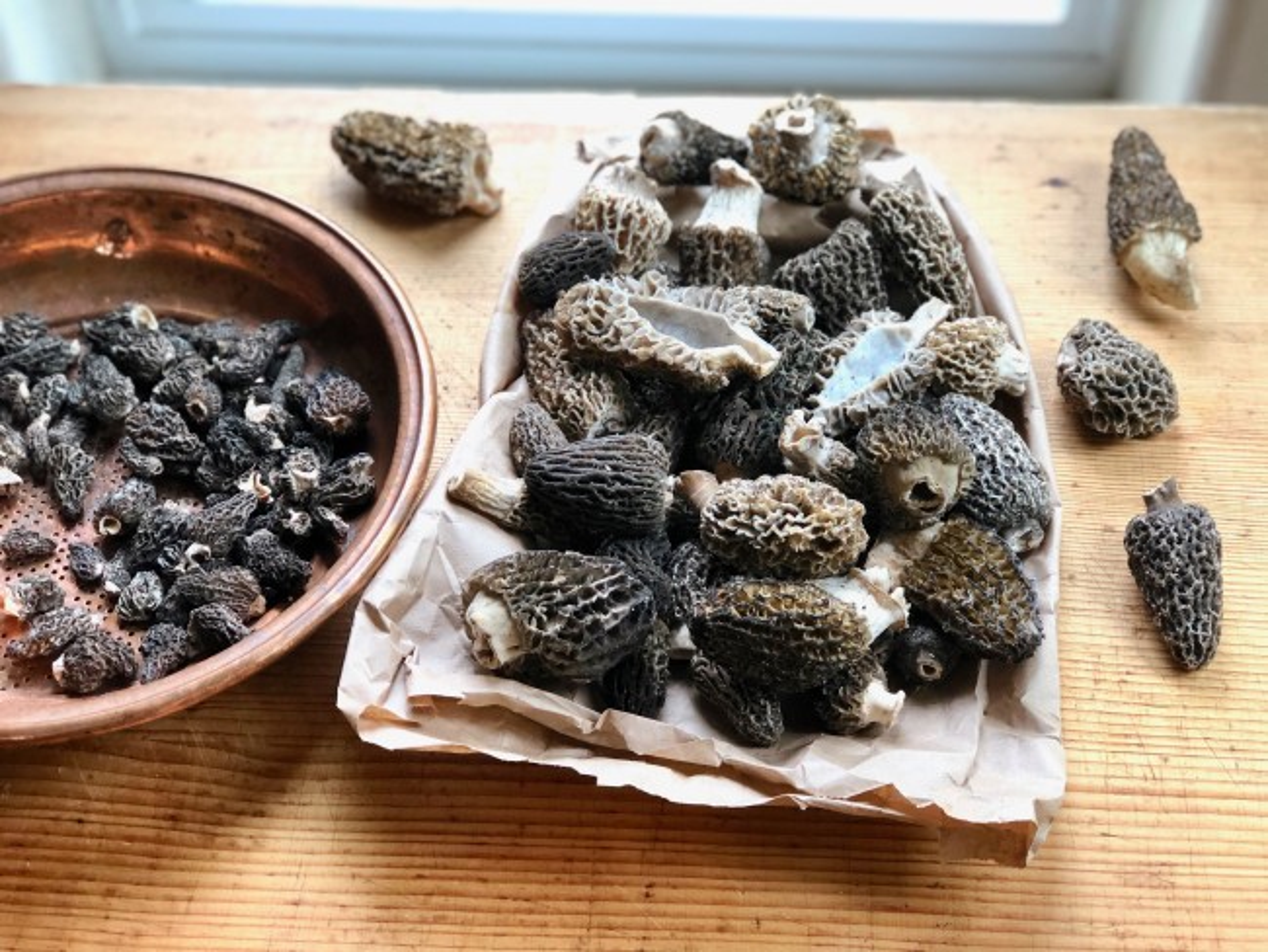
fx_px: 2089
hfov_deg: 33.8
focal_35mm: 57
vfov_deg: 25.7
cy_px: 476
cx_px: 634
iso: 40
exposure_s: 1/30
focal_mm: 6.6
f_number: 2.8
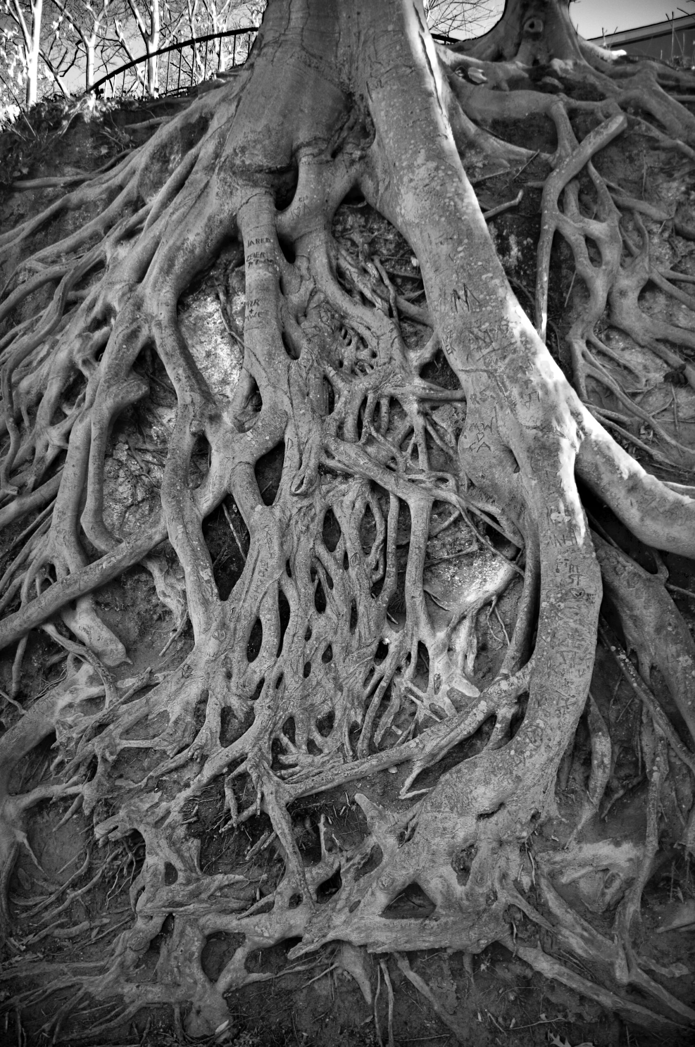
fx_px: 784
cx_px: 348
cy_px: 524
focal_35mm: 27
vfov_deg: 67.5
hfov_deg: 47.8
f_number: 4
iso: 200
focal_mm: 18
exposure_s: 1/60
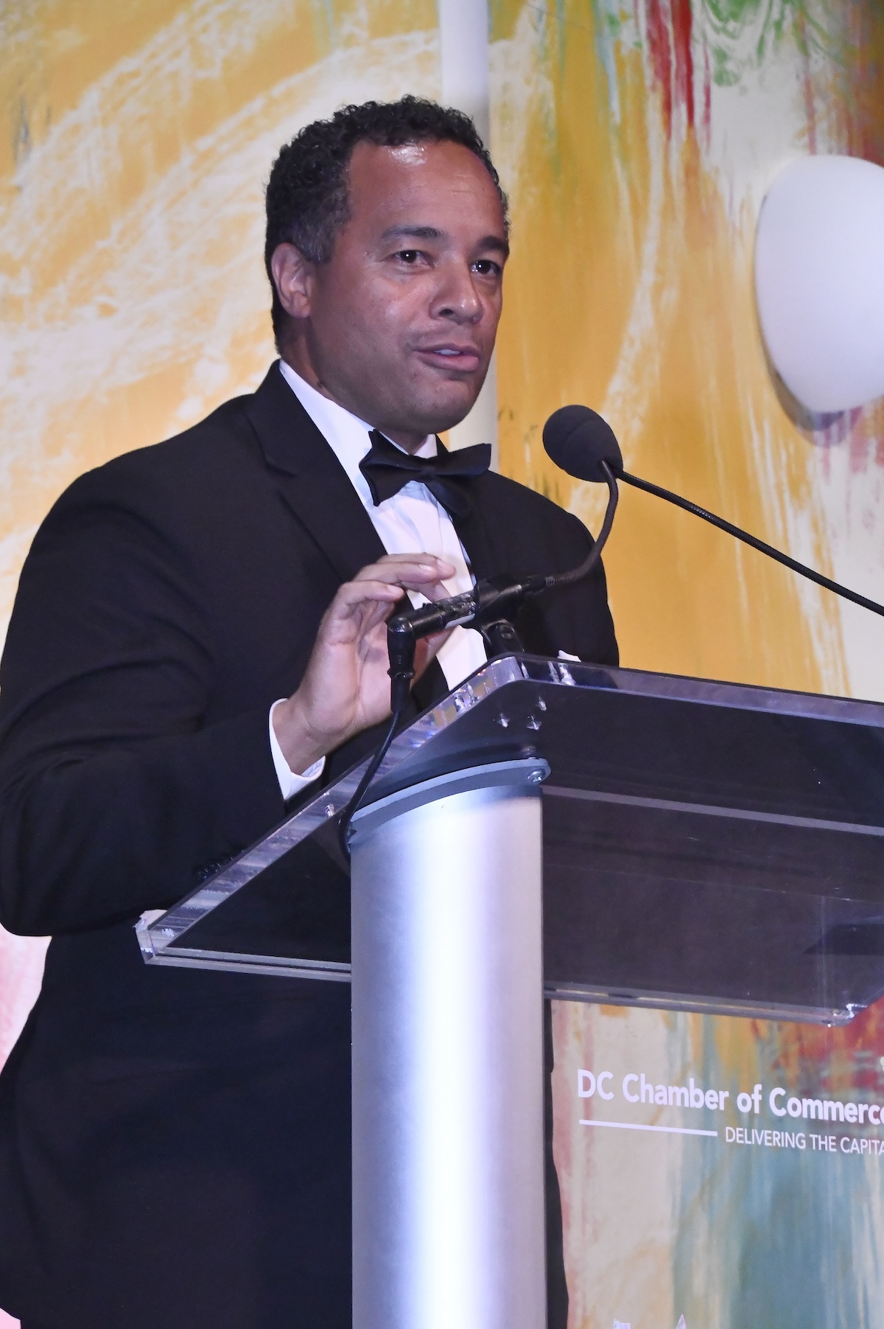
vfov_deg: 11.2
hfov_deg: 7.5
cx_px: 442
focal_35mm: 183
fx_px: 6748
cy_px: 664
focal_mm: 122
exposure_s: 1/125
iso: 5000
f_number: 16
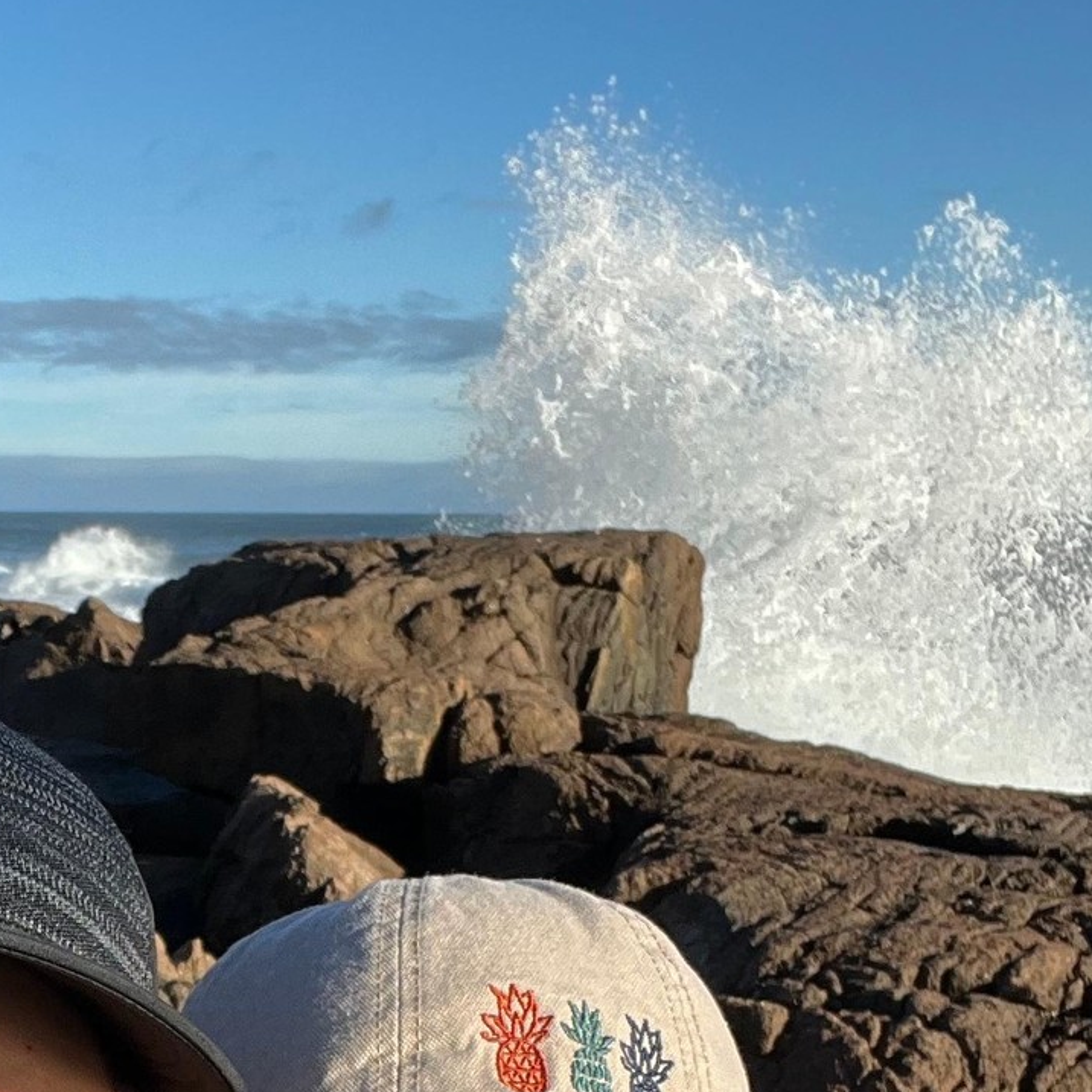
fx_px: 2534
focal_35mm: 71
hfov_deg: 23.5
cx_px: 56
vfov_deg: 22.8
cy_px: 1225
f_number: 2.2
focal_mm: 2.71
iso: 32
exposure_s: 1/806
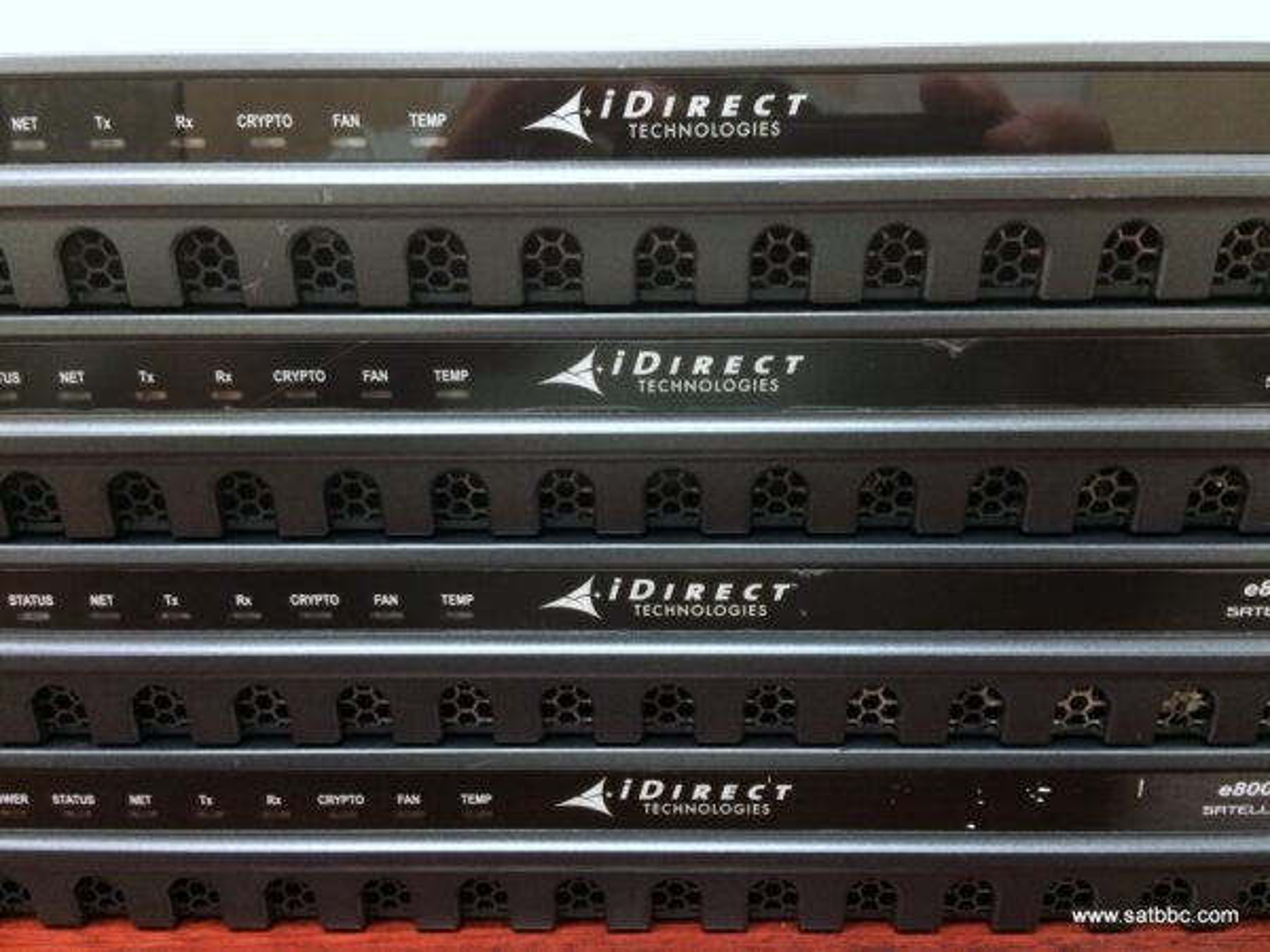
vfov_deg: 48.2
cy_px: 476
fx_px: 1064
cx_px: 635
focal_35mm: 29
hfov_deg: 61.7
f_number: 2.2
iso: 250
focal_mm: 4.15
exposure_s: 1/30
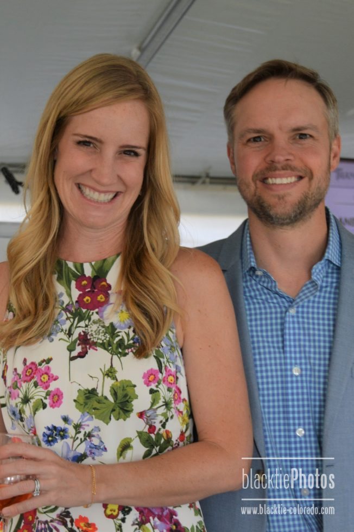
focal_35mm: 60
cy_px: 266
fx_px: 886
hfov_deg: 22.6
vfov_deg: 33.4
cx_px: 177
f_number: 5
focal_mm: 40
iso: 500
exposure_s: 1/60
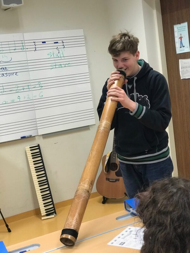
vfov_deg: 33.8
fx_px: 417
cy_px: 126
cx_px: 95
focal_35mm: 57
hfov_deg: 25.7
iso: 160
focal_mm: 6.6
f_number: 2.8
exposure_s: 1/50
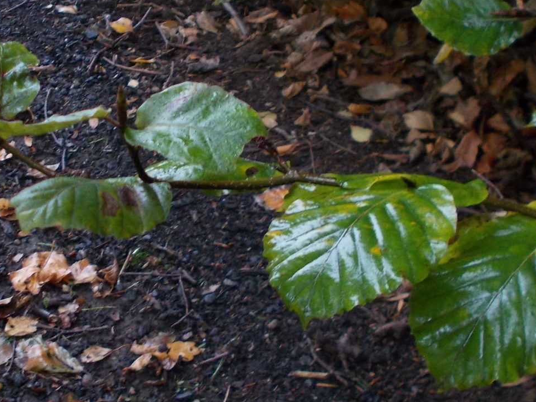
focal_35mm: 69
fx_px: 1068
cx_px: 179
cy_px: 237
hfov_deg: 28.0
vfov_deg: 21.3
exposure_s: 1/25
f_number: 3.2
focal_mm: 4.6
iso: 200
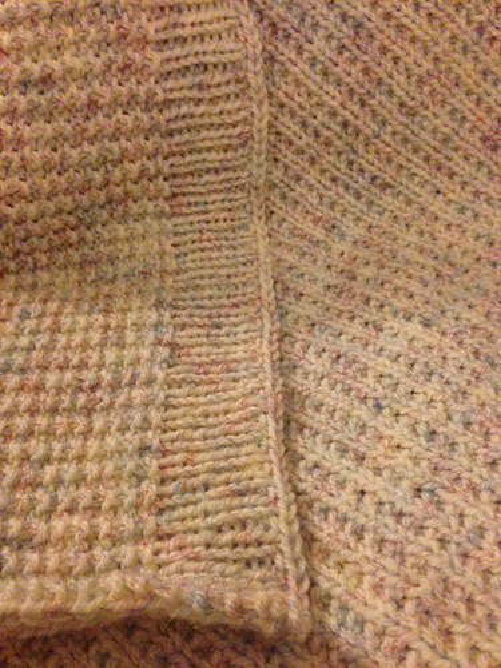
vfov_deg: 55.4
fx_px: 637
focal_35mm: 33
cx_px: 250
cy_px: 334
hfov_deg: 42.9
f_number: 2.4
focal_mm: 4.12
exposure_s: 1/15
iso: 500
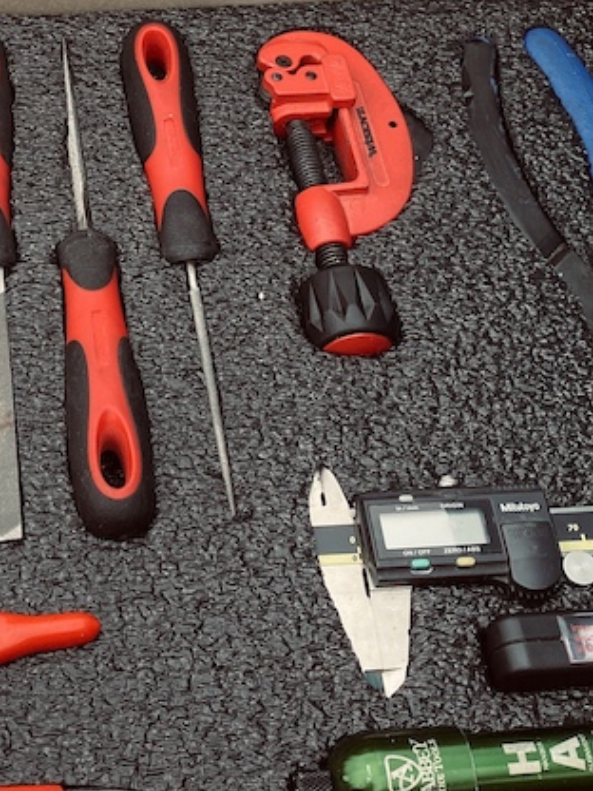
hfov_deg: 22.5
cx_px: 80
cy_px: 169
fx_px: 1462
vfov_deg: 29.6
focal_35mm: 64
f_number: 1.8
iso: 64
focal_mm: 4.25
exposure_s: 1/121
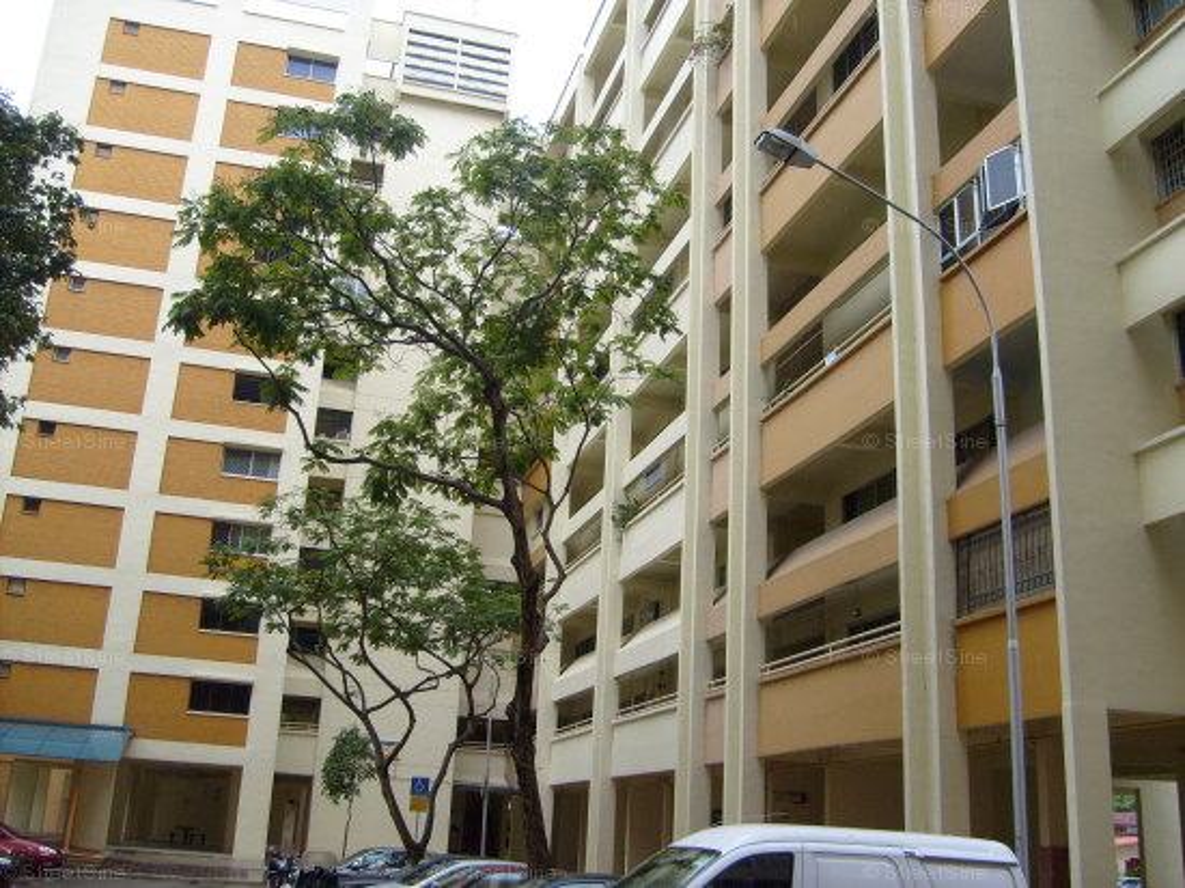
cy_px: 444
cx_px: 592
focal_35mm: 35
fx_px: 1198
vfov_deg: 40.7
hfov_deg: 52.6
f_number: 2.8
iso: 80
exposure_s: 1/350
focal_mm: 5.8
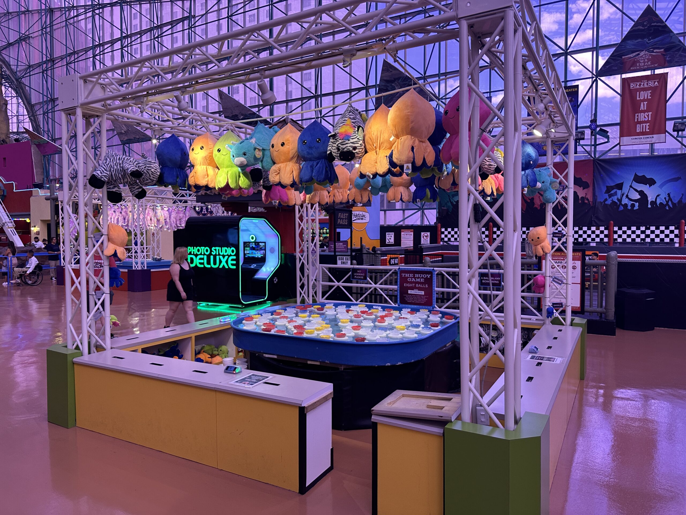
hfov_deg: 71.6
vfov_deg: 56.8
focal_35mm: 24
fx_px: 476
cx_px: 343
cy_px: 258
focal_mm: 6.86
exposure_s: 1/120
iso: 160
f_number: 1.78
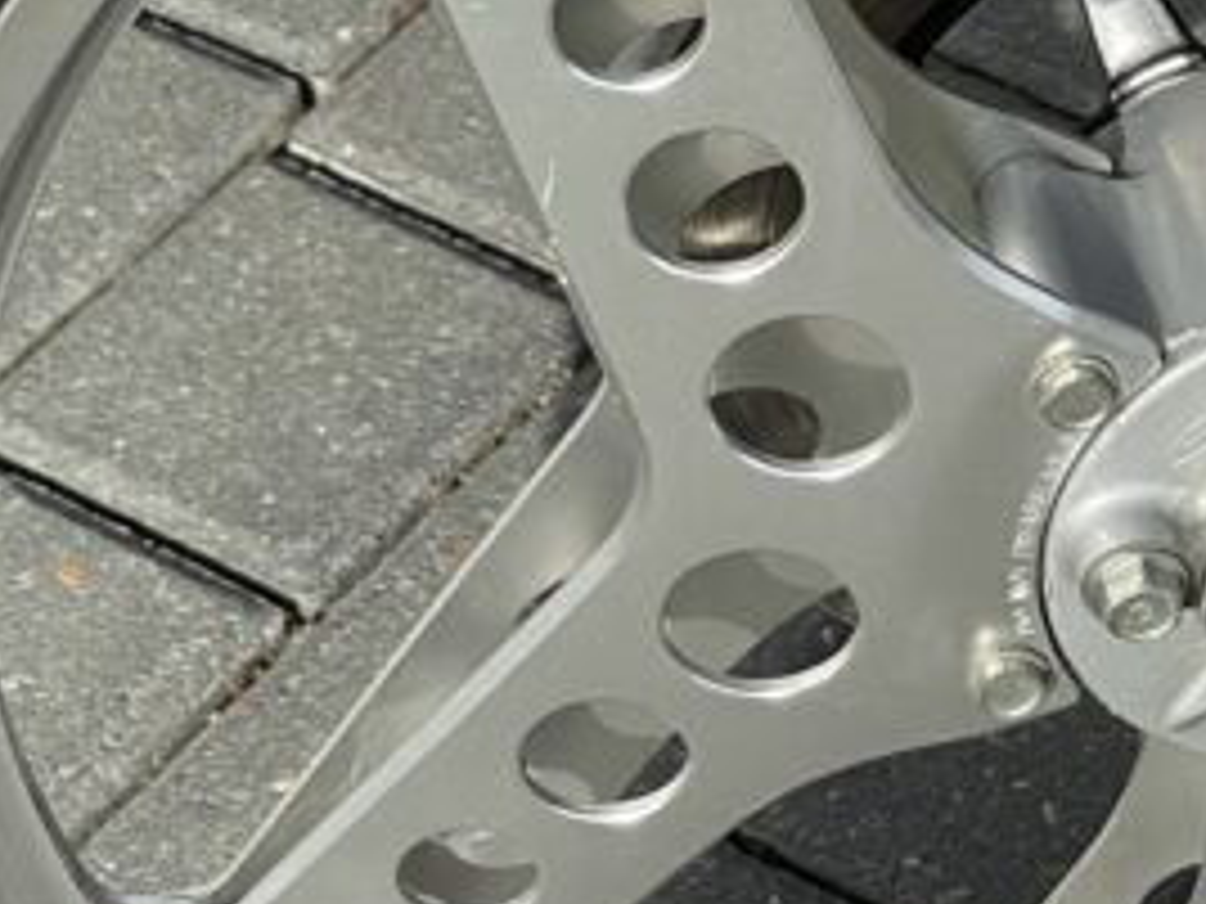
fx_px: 7212
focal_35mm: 207
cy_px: 103
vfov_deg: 7.2
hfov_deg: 9.4
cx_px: 1528
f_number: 2
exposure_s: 1/1065
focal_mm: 6
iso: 25
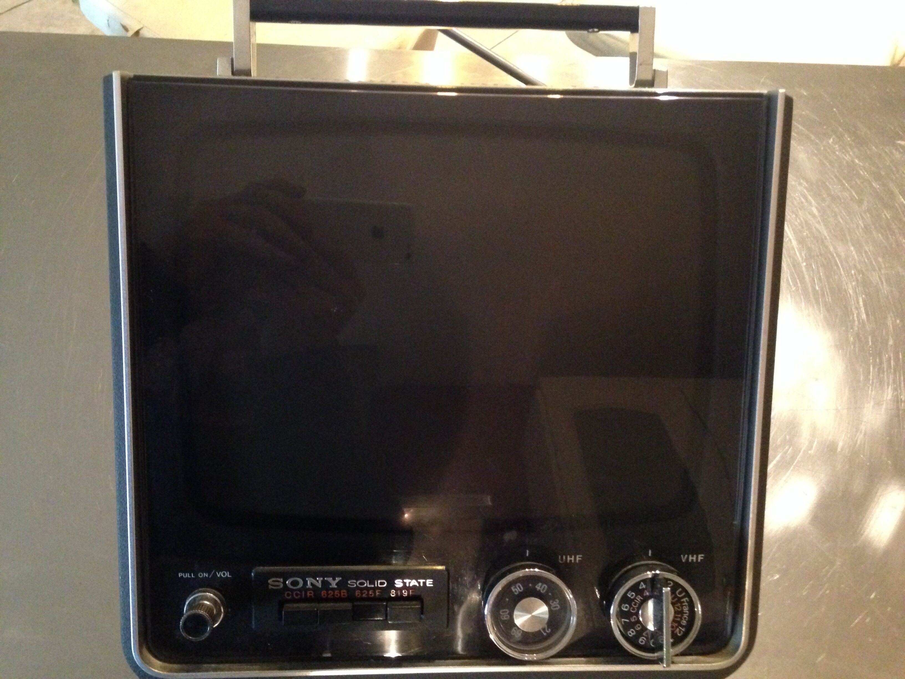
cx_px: 452
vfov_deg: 42.9
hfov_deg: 55.4
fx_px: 863
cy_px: 340
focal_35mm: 33
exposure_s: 1/17
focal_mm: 4.12
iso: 800
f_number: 2.4
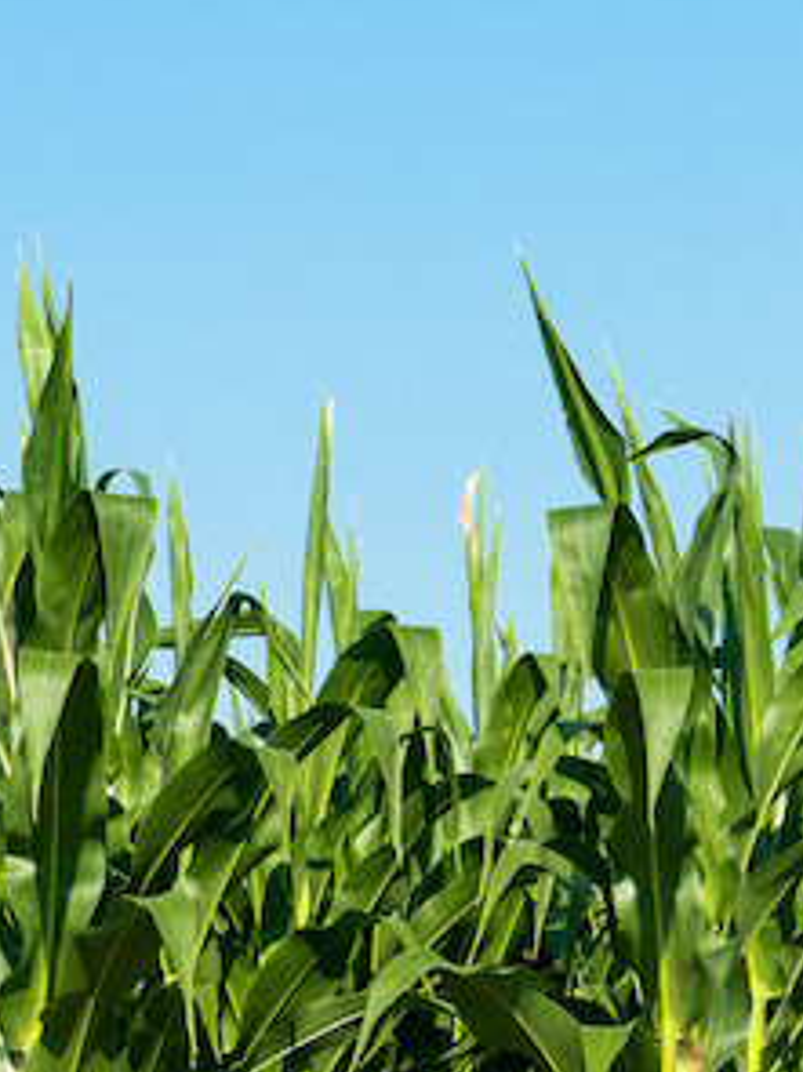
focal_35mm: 258
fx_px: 7986
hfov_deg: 5.5
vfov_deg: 7.7
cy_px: 670
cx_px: 1962
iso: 200
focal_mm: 66
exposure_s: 1/200
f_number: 11
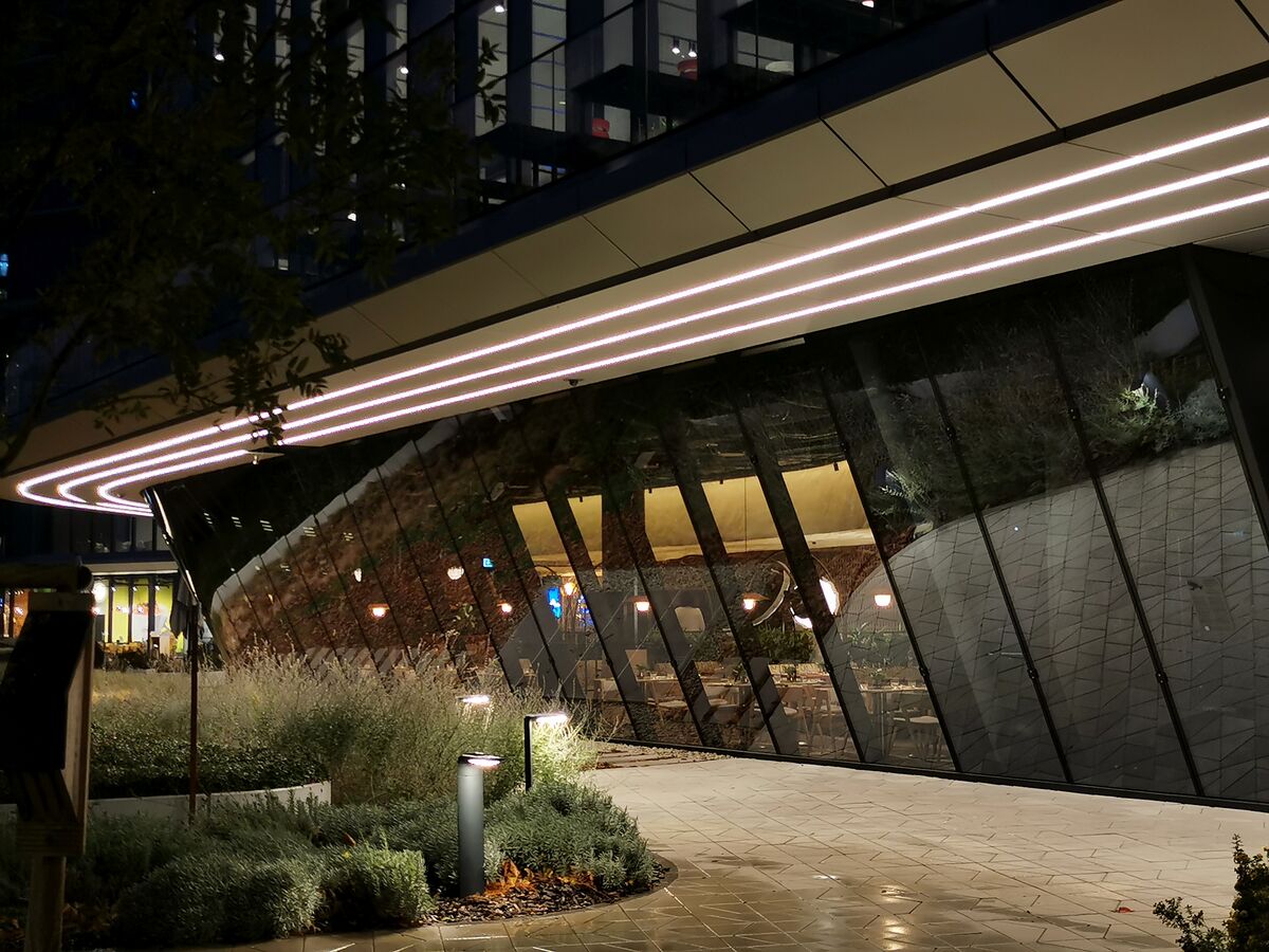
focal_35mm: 45
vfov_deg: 32.2
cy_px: 476
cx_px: 634
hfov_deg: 42.1
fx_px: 1650
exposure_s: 1/50
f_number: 1.8
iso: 100
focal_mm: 5.58
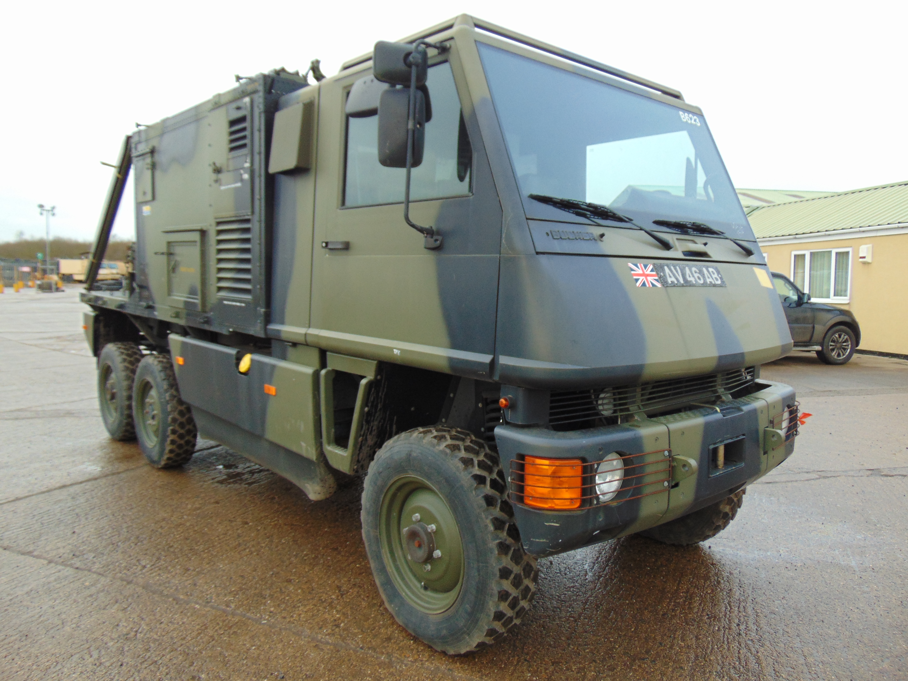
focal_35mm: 25
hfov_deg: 69.4
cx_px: 454
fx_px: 656
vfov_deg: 54.9
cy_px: 340
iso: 80
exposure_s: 1/80
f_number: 3
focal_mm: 4.5
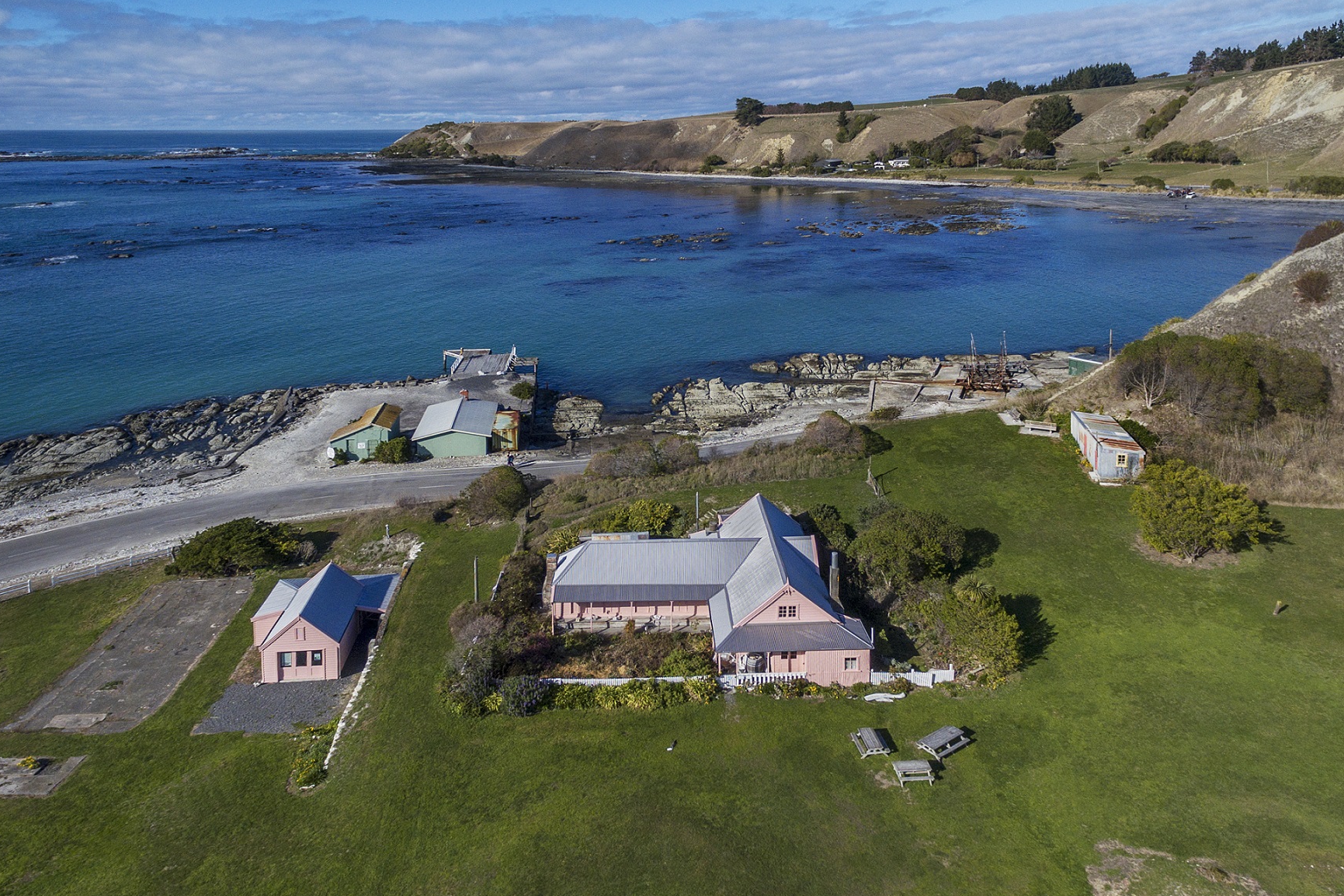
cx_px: 670
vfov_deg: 59.5
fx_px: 784
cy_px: 471
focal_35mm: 21
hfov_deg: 81.2
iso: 100
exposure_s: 1/2500
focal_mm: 3.61
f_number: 2.8
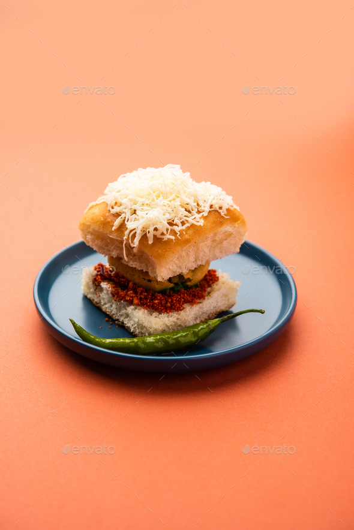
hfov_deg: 22.6
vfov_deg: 33.4
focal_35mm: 60
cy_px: 265
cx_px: 177
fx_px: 884
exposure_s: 1/125
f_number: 6.3
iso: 100
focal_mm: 60
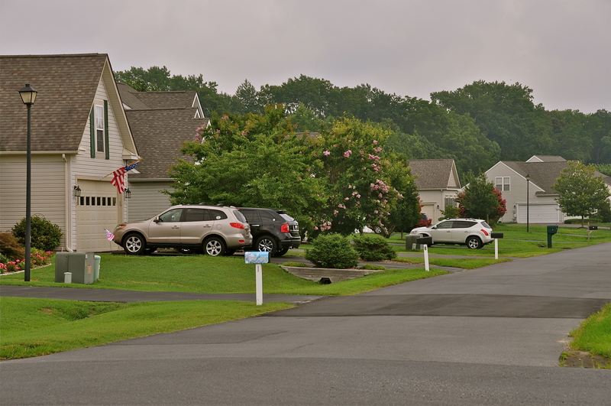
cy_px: 203
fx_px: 1780
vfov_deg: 13.0
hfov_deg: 19.5
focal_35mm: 105
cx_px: 306
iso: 200
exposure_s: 1/320
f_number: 9
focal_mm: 70
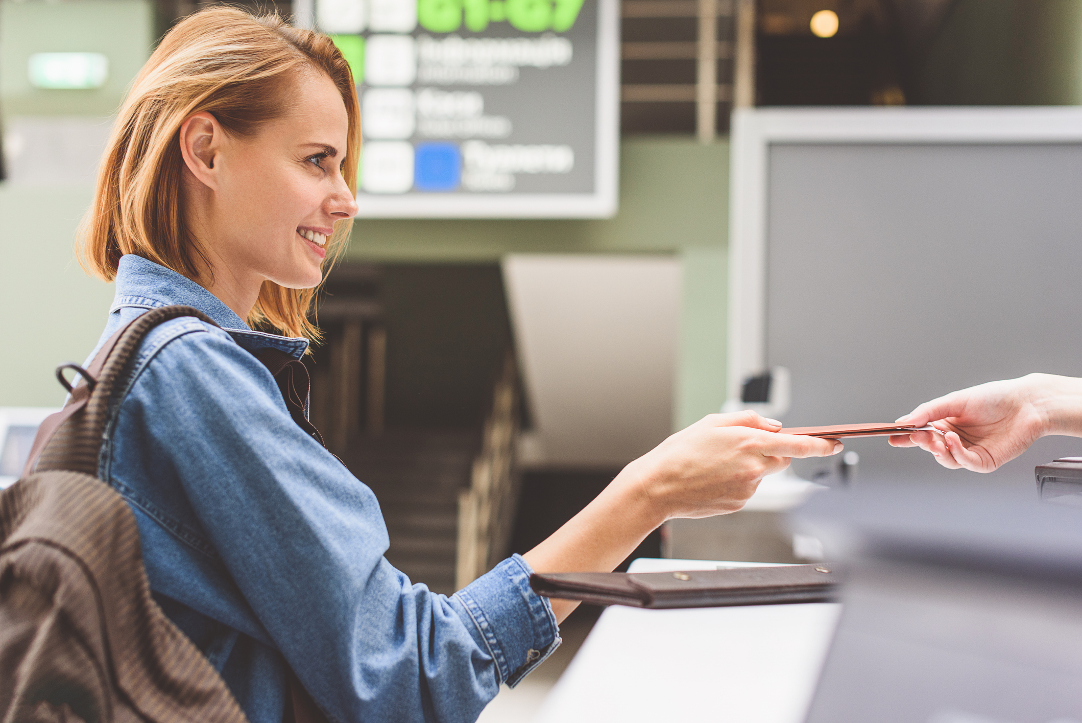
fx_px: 1503
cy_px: 362
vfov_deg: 27.0
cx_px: 541
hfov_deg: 39.6
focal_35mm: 50
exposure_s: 1/125
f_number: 2.8
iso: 320
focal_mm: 50
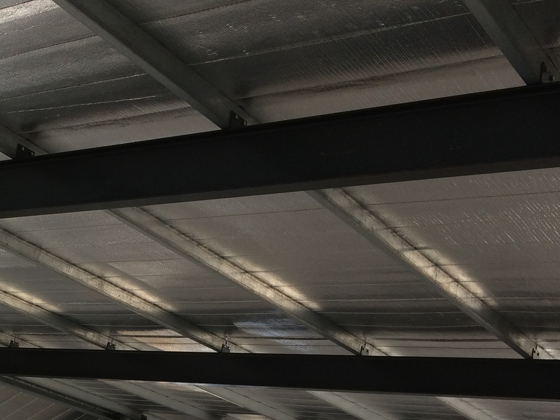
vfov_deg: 21.7
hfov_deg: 27.2
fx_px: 1068
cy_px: 379
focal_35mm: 66
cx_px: -38
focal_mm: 4.15
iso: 32
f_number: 2.2
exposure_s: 1/50
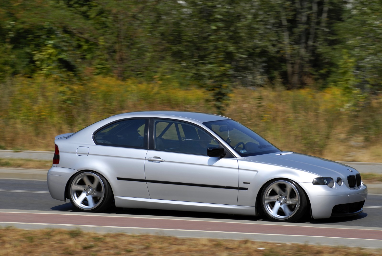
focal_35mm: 188
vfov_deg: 7.3
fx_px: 1992
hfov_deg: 11.0
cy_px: 128
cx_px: 191
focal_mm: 125
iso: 100
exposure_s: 1/250
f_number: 8
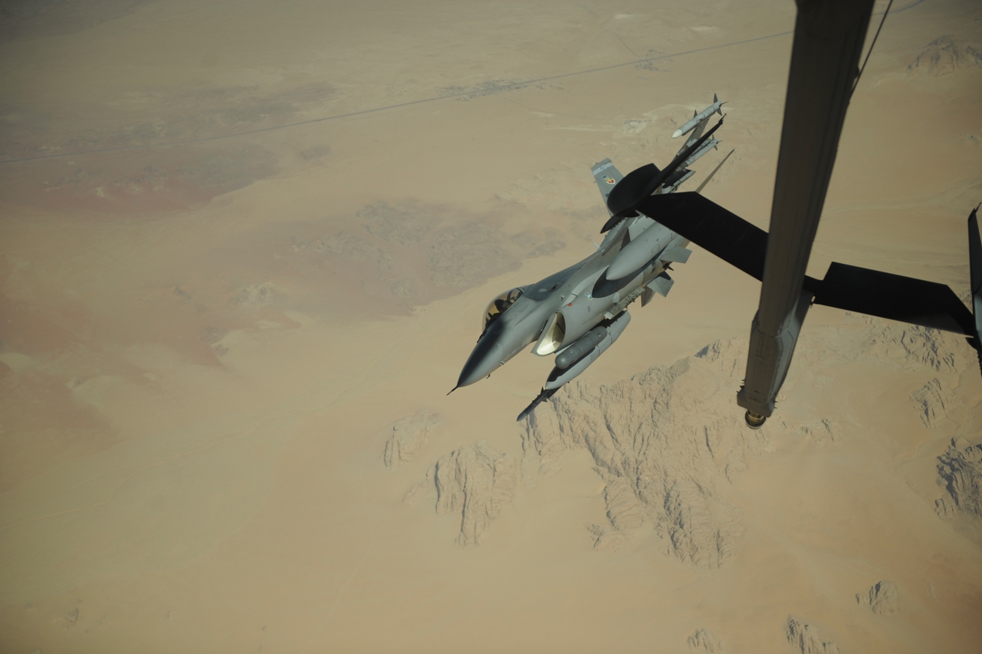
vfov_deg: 24.2
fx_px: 1527
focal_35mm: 56
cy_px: 327
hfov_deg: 35.7
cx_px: 491
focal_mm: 56
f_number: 2.8
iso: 200
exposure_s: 1/8000
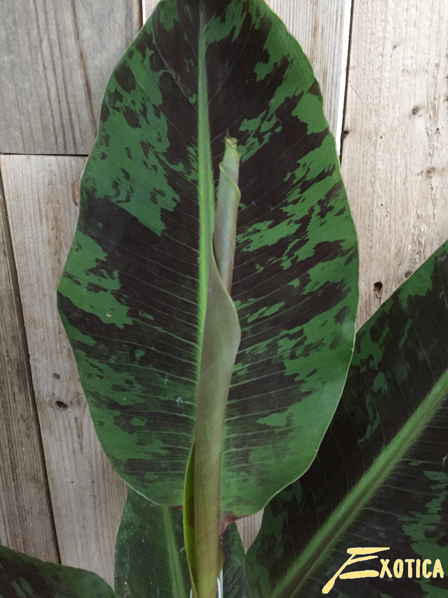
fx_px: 500
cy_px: 299
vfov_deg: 61.7
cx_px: 224
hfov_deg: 48.2
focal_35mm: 29
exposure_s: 1/17
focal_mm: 4.15
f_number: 2.2
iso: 250
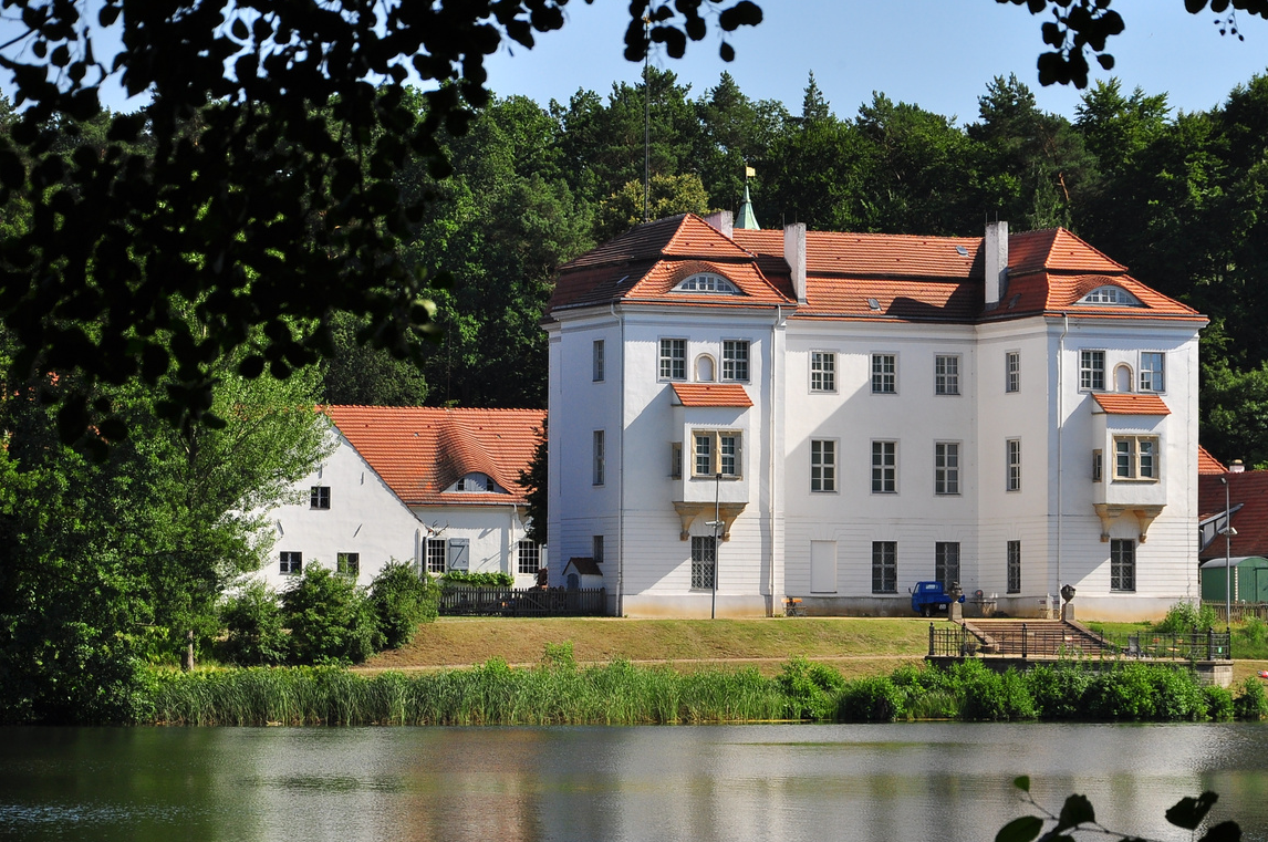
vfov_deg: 9.2
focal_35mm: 149
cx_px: 818
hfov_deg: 13.8
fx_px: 5241
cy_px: 337
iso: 200
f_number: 6.7
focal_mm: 70
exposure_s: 1/750
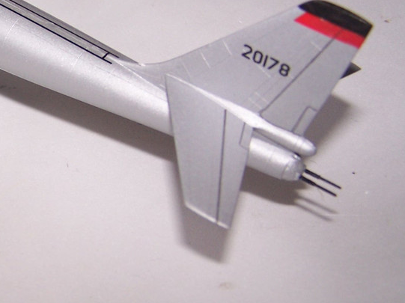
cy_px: 119
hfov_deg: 24.9
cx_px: 9
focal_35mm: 75
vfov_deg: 19.6
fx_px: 877
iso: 80
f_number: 2.8
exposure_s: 1/60
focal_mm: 6.3
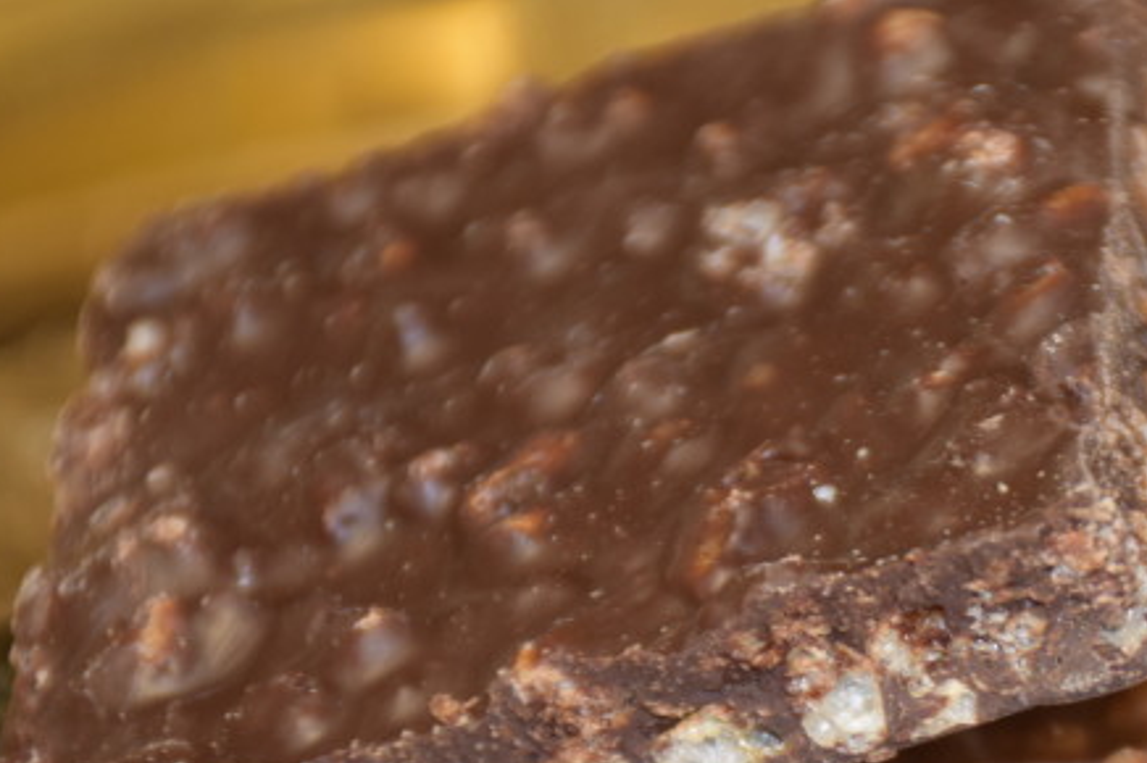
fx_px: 12575
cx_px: 1015
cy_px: 749
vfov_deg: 3.5
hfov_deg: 5.2
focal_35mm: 395
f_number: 5.6
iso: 720
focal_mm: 112
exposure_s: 1/30
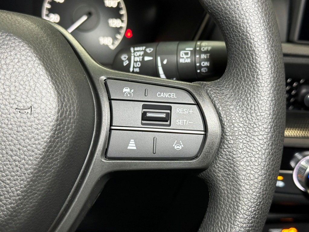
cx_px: 154
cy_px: 116
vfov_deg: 30.3
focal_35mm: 48
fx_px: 428
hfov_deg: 39.7
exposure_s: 1/40
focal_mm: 6.86
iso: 320
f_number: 1.78
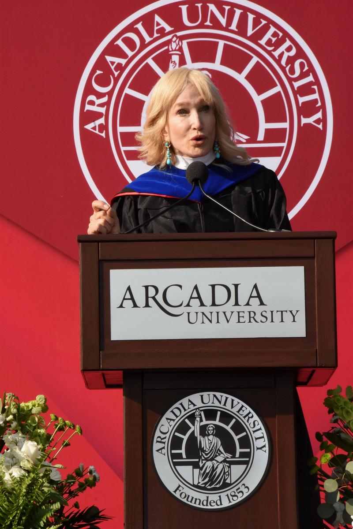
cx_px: 176
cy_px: 264
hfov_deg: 6.8
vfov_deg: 10.2
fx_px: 2978
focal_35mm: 202
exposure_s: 1/200
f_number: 20
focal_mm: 135
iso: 800
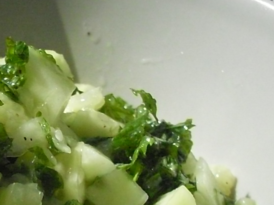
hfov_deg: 26.6
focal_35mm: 71
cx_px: 38
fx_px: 562
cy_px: 173
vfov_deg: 20.4
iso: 400
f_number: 8.4
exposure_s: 1/1000
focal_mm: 6.3
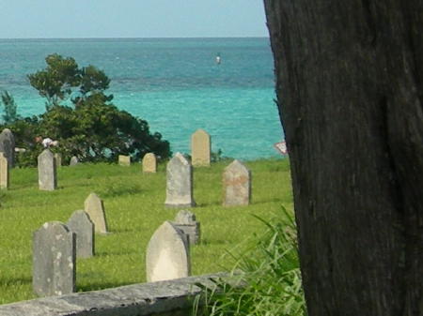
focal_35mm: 38
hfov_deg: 49.0
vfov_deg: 37.7
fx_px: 464
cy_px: 158
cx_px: 212
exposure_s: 1/491
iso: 50
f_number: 4.8
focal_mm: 7.8
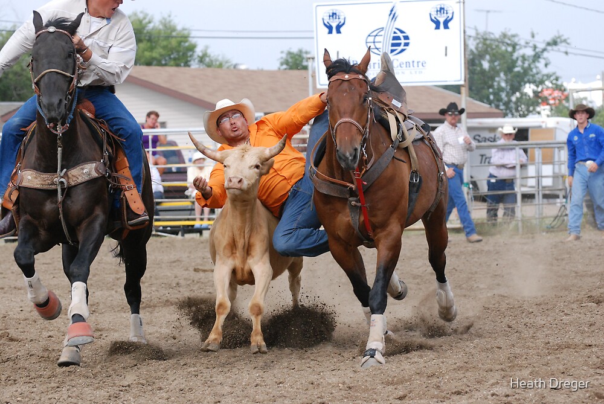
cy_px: 202
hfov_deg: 13.4
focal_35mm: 153
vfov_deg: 9.0
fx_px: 2570
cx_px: 302
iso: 800
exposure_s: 1/1000
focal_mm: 102
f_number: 5.6
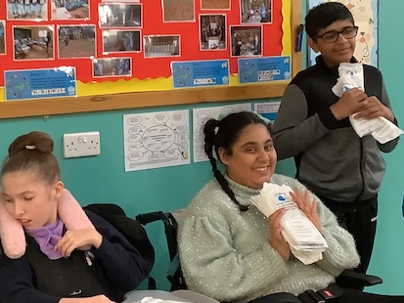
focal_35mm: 75
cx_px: 112
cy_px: 126
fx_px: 876
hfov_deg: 25.7
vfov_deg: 19.6
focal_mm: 3.3
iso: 250
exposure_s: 1/33
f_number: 2.4
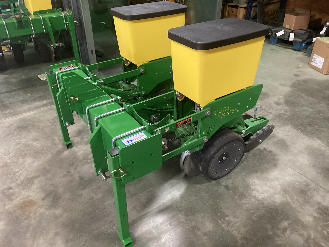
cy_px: 124
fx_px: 266
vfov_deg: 49.7
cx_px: 164
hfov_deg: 63.4
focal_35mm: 28
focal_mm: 3.99
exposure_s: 1/30
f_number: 1.8
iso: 500
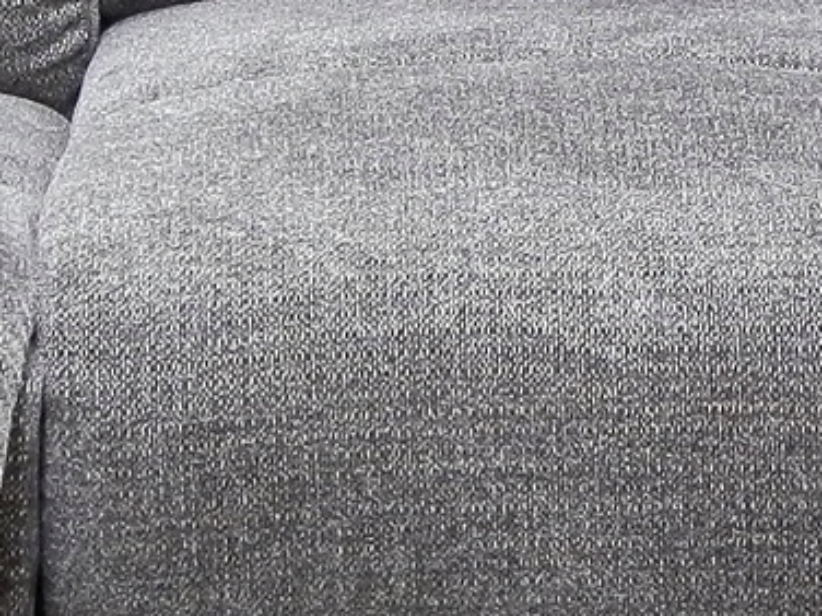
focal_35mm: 268
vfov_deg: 5.5
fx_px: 6364
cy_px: -74
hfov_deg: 7.4
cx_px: 623
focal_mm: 8.51
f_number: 3.5
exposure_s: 1/2.5
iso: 64
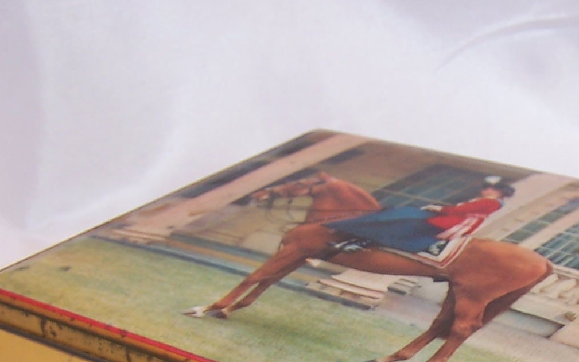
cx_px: 522
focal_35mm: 92
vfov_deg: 13.8
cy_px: 425
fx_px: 1451
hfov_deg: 22.0
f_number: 2.8
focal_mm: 6.3
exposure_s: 1/60
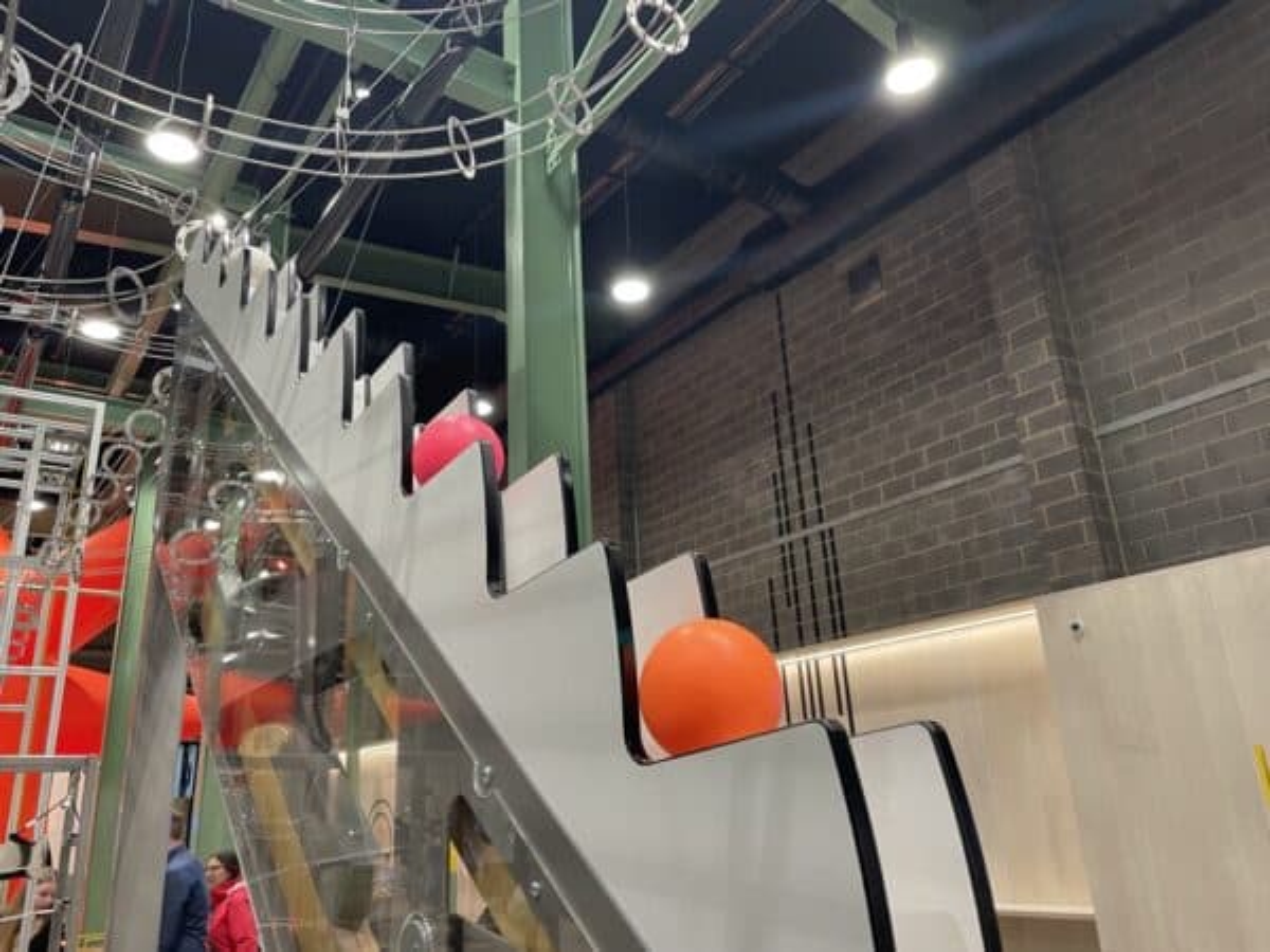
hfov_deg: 67.3
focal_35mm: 26
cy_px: 476
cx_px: 635
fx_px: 954
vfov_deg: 53.1
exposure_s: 1/50
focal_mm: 4.2
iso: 80
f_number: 1.6
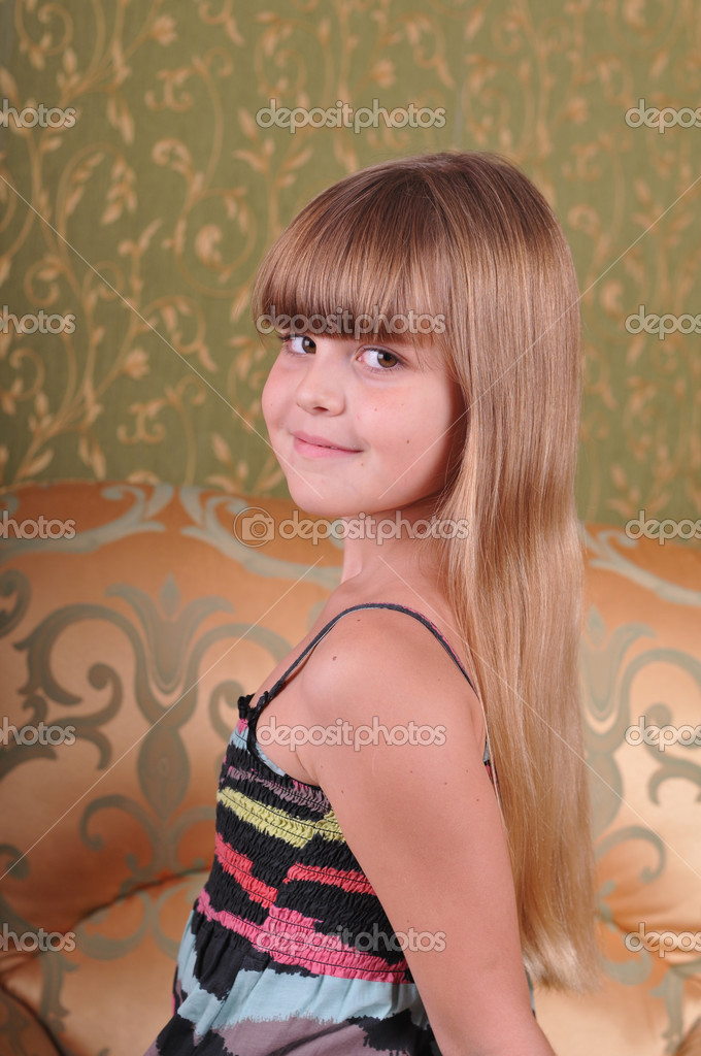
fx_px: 2196
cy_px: 528
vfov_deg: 27.0
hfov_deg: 18.1
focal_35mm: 75
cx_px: 350
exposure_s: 1/250
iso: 200
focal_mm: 50
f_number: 4.5
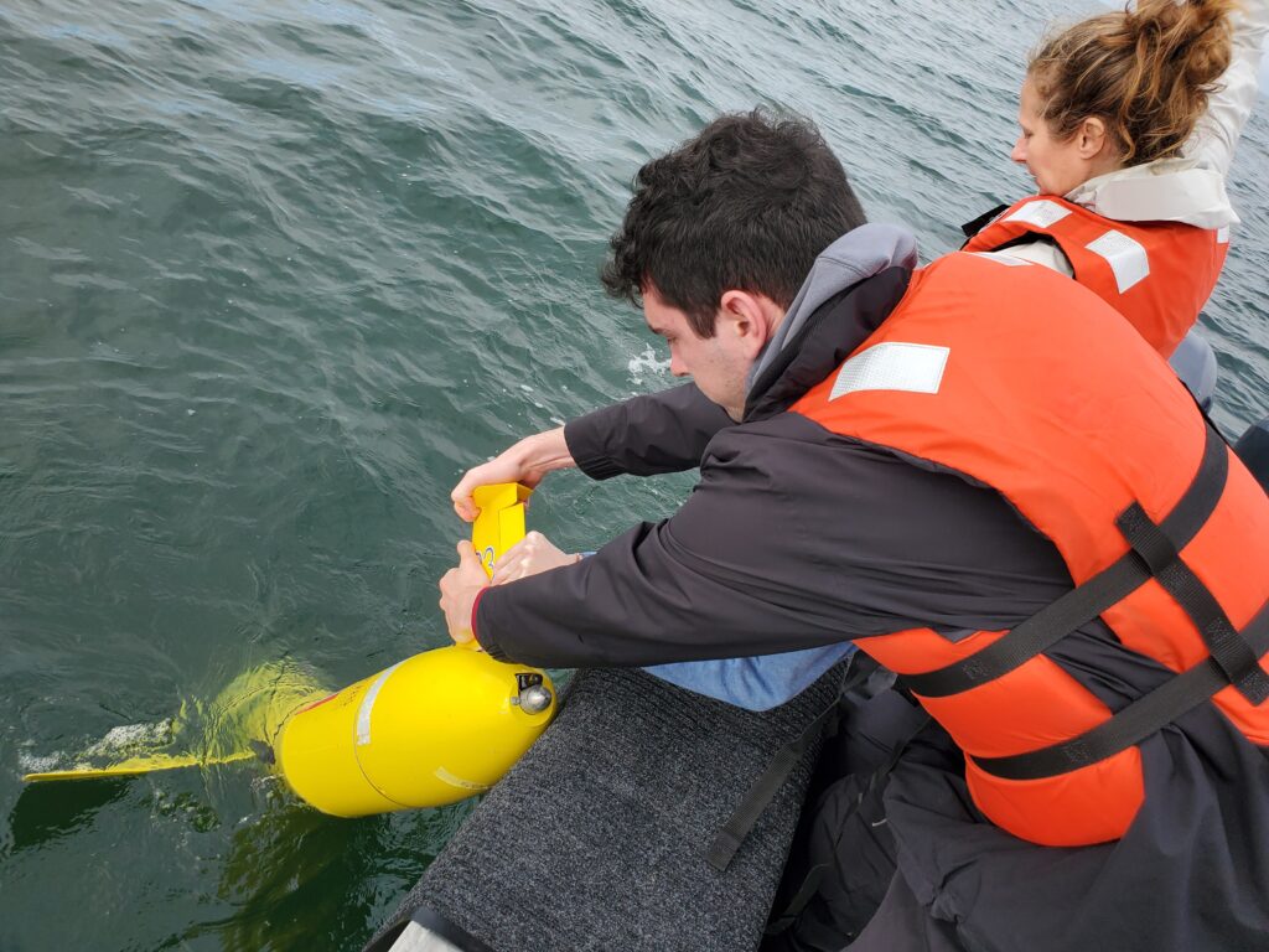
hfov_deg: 67.3
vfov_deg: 53.1
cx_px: 634
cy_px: 476
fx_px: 953
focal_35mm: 26
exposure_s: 1/651
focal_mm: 4.3
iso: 50
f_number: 2.4
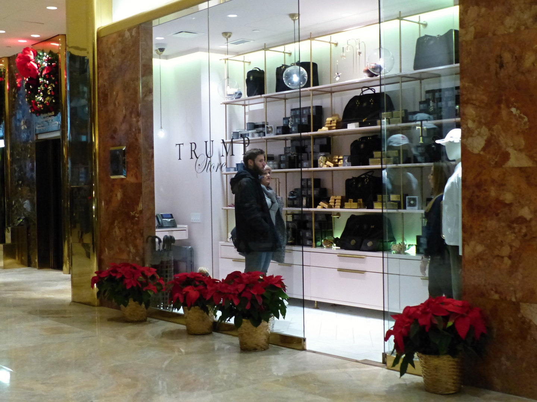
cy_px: 201
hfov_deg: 38.9
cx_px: 268
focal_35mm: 49
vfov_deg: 29.7
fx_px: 760
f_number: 2.8
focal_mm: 8.7
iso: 800
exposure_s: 1/60
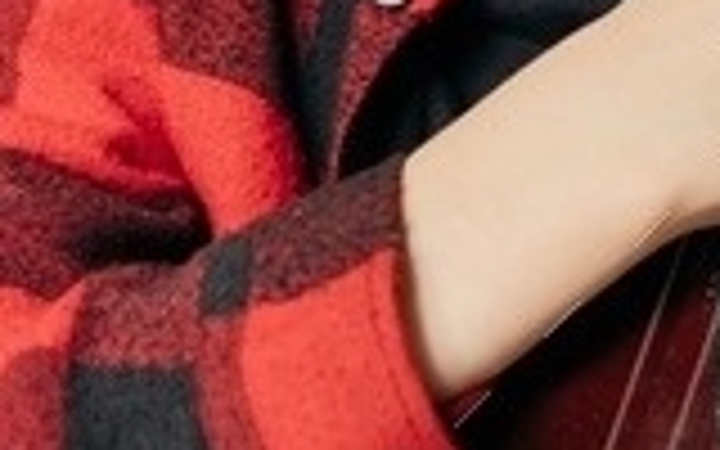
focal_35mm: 299
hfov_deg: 7.0
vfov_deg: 4.3
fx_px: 5867
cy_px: -614
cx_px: 765
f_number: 2
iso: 640
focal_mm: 35
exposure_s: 1/160
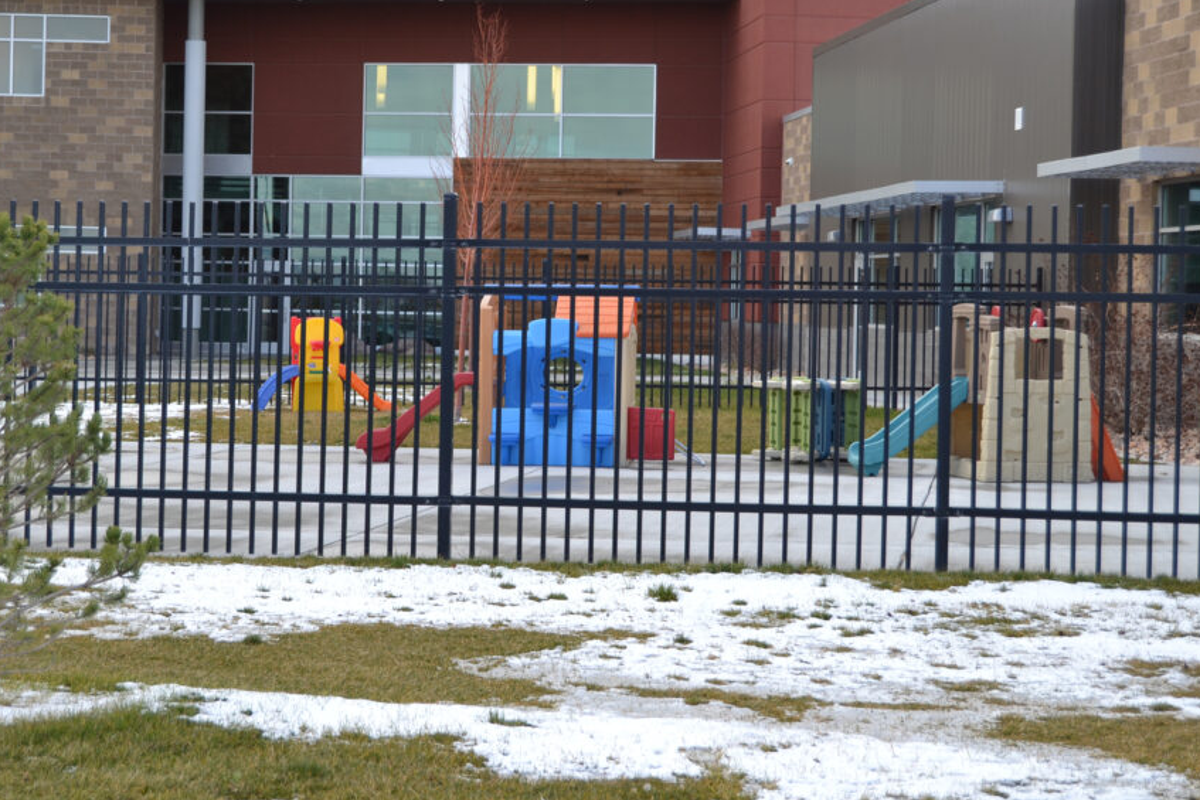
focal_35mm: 82
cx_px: 493
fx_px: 2720
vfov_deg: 16.7
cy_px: 345
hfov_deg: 24.8
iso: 125
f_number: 5.6
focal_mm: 45
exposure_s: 1/125
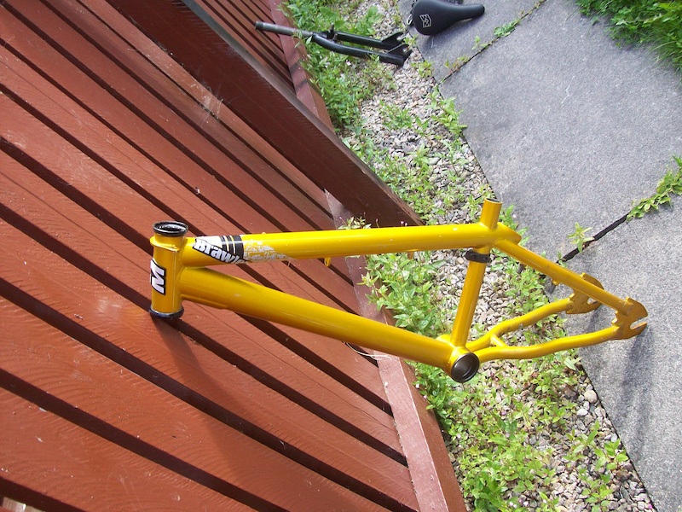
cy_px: 256
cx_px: 341
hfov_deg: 51.4
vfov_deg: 39.7
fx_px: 709
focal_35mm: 36
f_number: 2.7
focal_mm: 6
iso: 80
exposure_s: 1/152
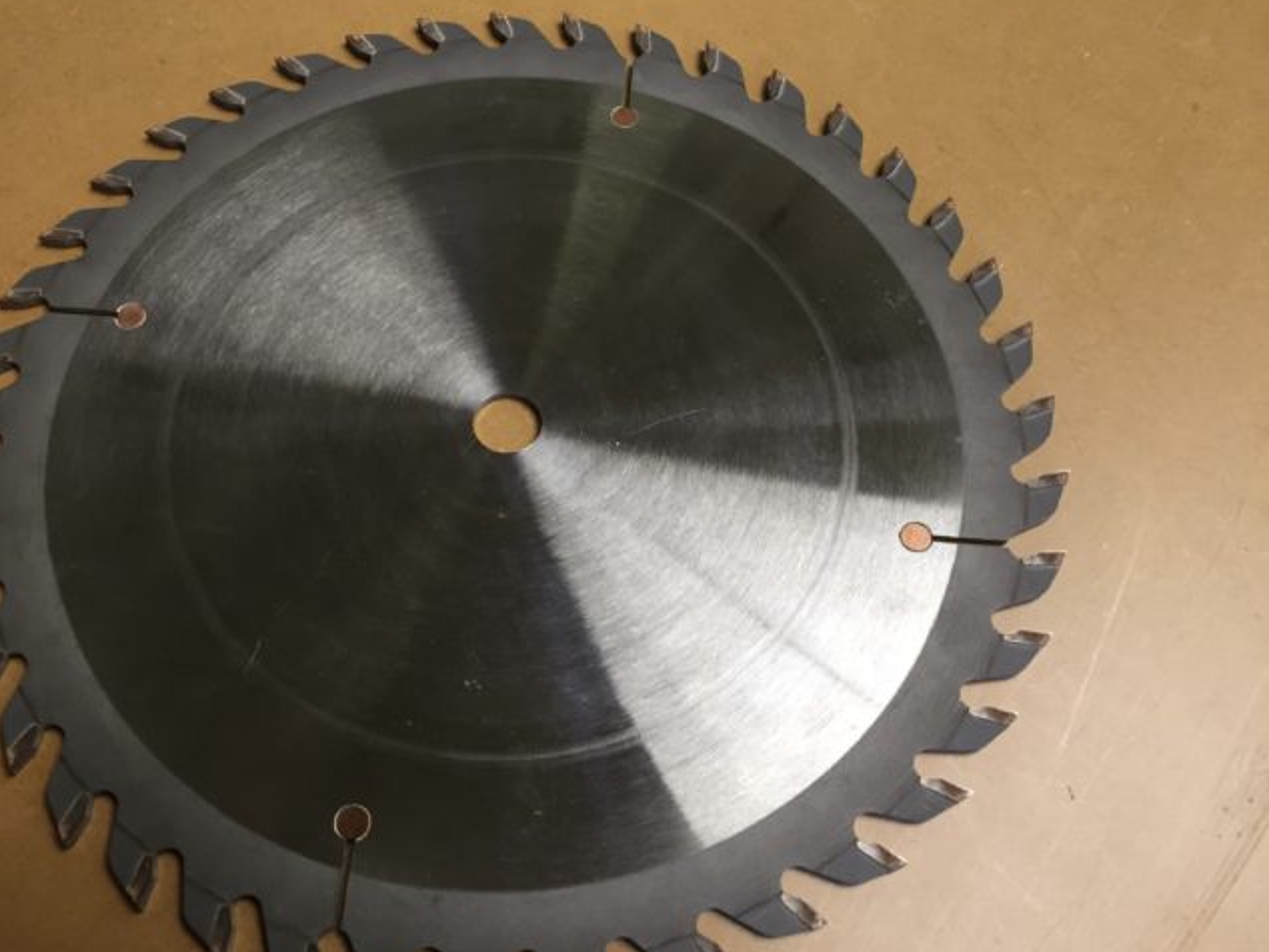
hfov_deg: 56.7
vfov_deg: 44.2
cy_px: 501
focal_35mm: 32
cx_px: 570
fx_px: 1174
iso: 80
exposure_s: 1/30
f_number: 2.2
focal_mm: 4.15
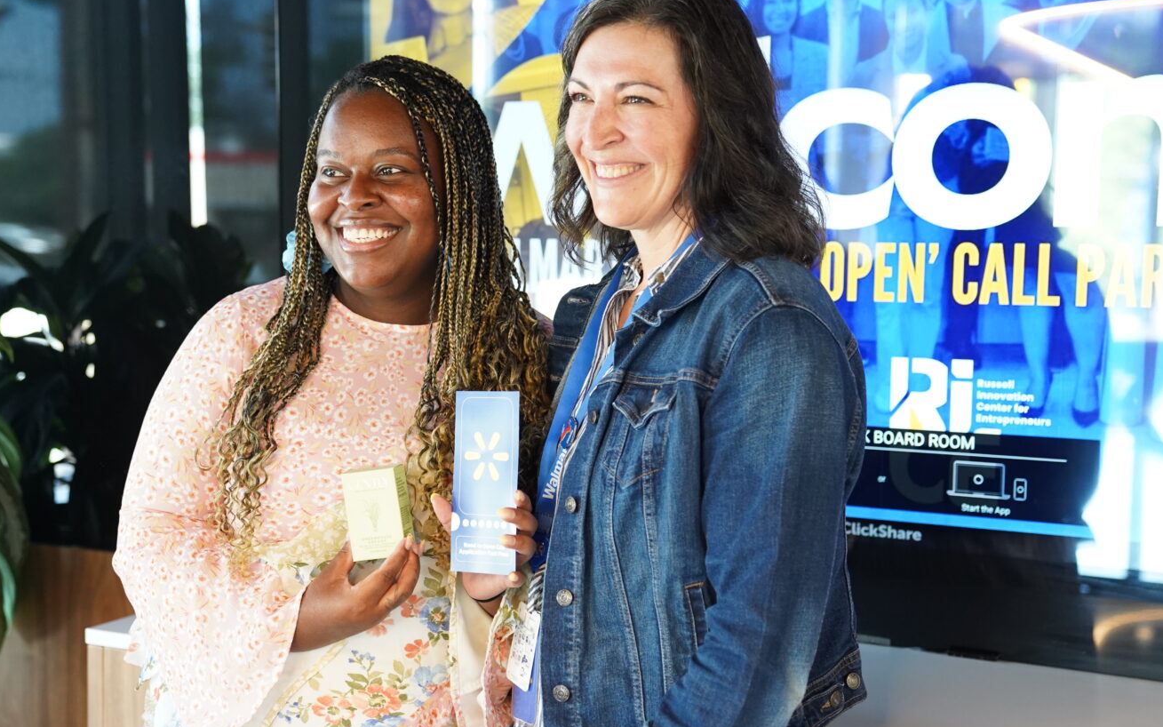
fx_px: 1743
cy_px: 419
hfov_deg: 36.9
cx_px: 549
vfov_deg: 23.5
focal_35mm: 55
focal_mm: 46
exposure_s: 1/125
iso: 3200
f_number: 2.8
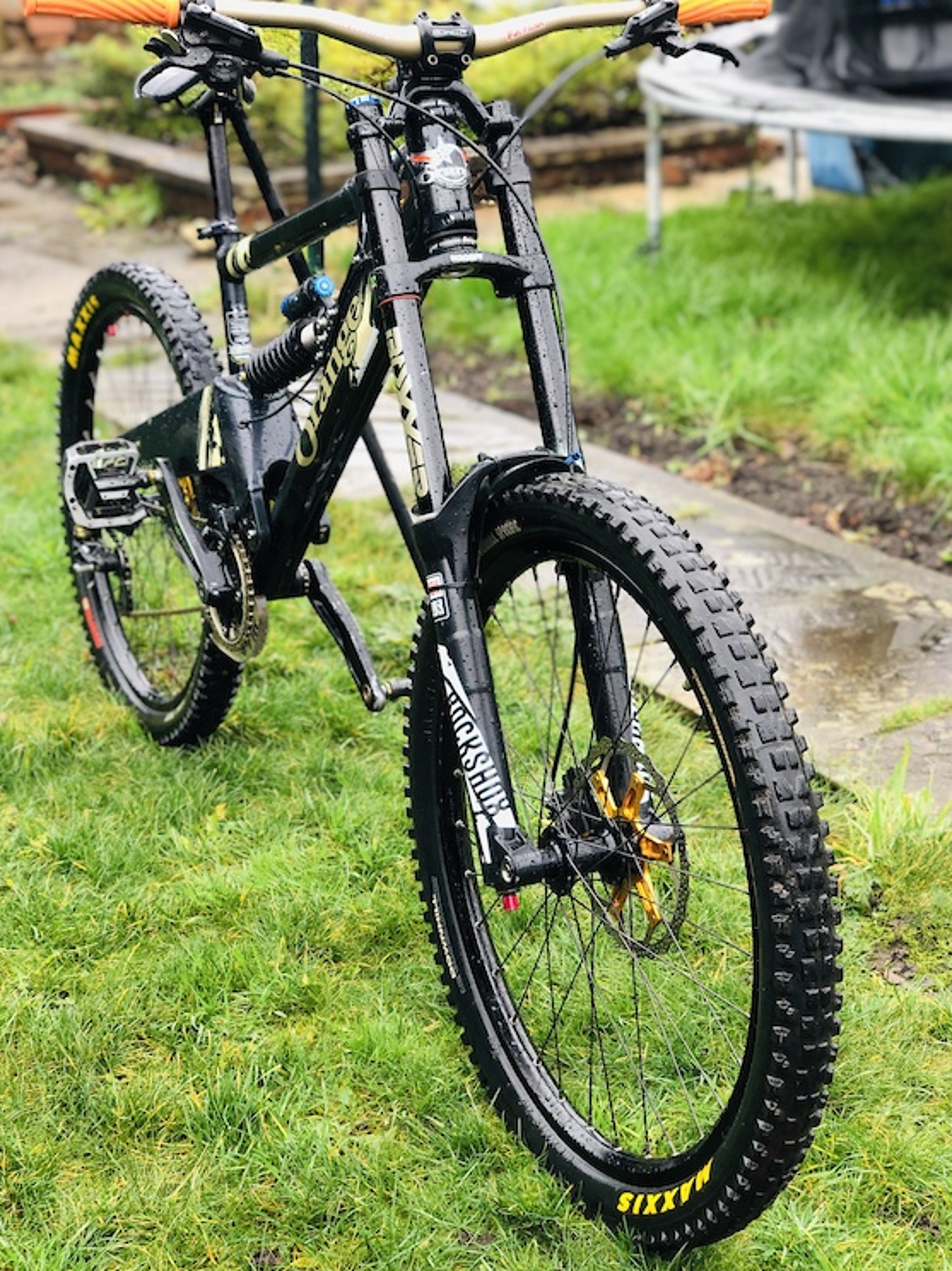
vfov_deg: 34.3
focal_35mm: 56
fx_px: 2054
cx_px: 461
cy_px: 604
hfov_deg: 26.1
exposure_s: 1/60
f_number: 2.4
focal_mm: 6
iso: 64
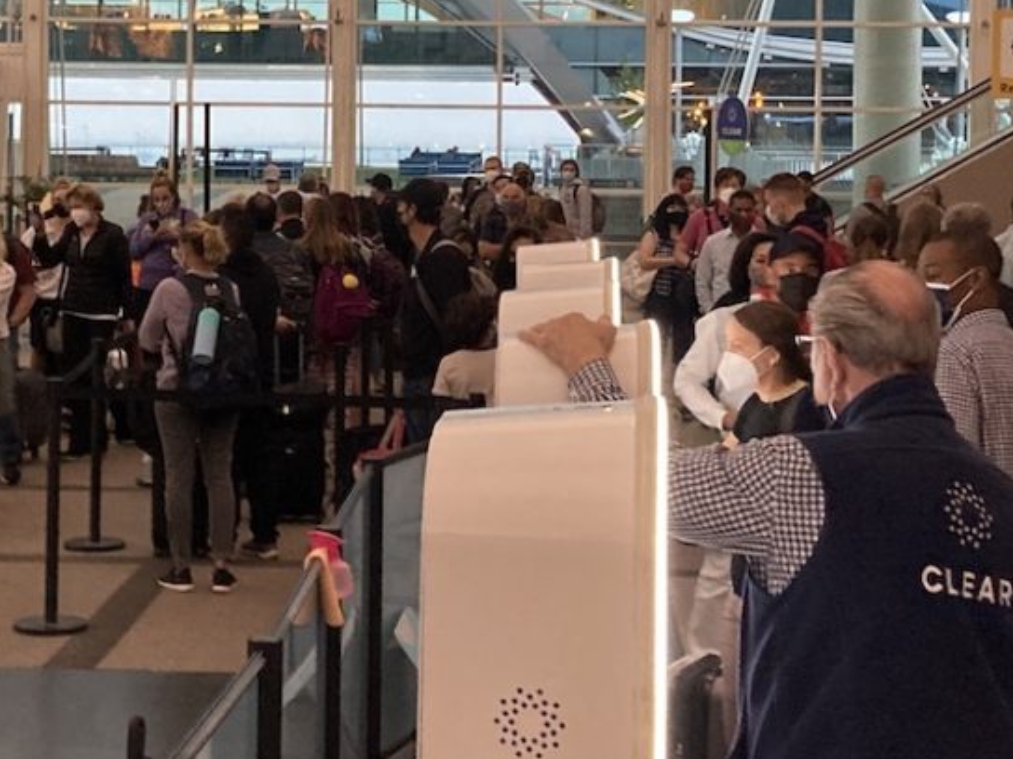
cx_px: 389
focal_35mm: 79
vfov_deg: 18.5
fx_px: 2312
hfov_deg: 24.7
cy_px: 175
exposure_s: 1/40
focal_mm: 3.99
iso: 250
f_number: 1.8
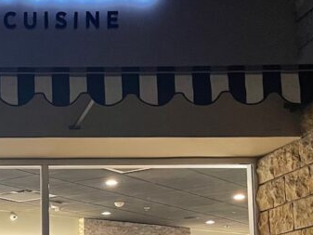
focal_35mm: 79
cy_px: 249
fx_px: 715
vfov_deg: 18.1
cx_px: -64
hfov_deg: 22.7
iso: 320
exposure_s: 1/60
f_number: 1.6
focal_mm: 5.1
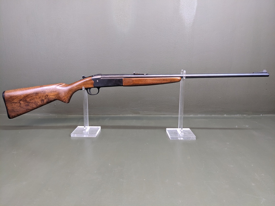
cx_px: 138
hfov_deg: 65.3
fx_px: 214
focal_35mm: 27
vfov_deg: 51.4
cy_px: 103
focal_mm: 4.38
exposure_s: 1/24
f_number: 1.73
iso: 114
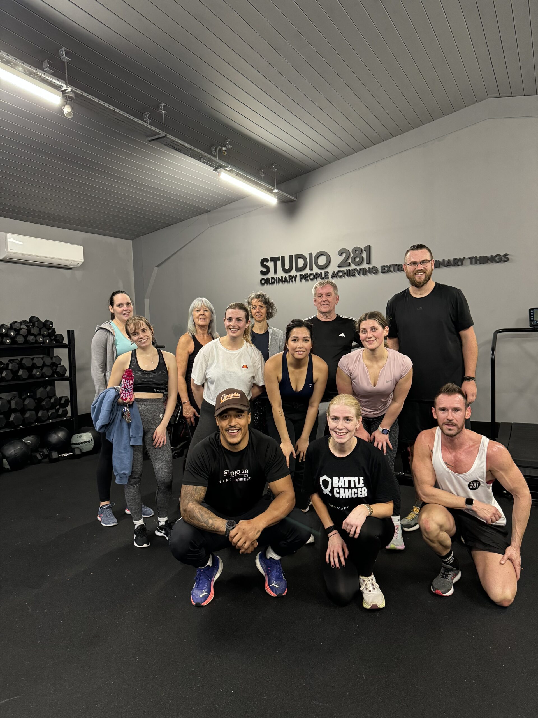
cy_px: 359
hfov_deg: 56.8
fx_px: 497
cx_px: 269
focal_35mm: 24
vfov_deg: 71.6
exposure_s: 1/50
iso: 400
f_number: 1.78
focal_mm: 6.76
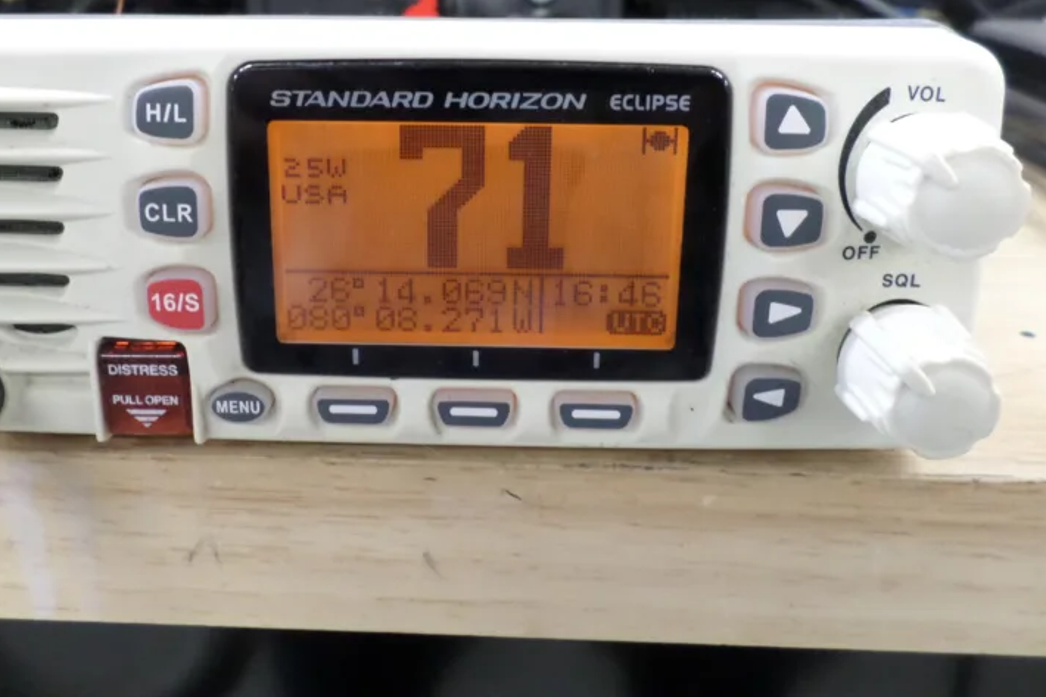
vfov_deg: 39.5
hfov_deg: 57.1
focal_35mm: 33
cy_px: 233
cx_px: 468
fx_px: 959
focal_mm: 4.5
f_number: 2.5
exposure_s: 1/30
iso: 320
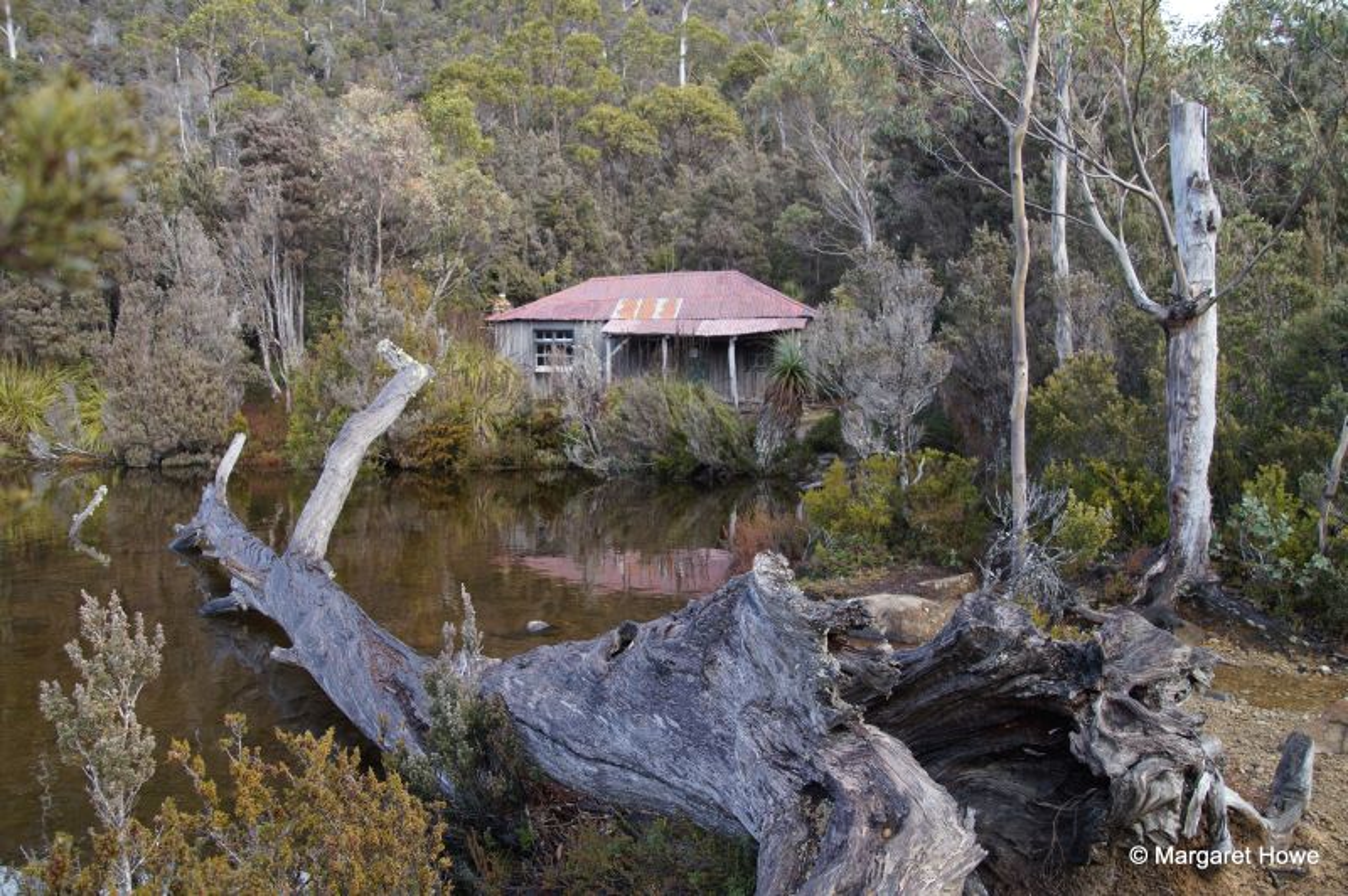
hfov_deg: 62.0
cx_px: 674
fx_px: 1122
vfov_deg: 43.5
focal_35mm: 30
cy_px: 448
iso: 100
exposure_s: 1/80
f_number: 4.5
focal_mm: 20
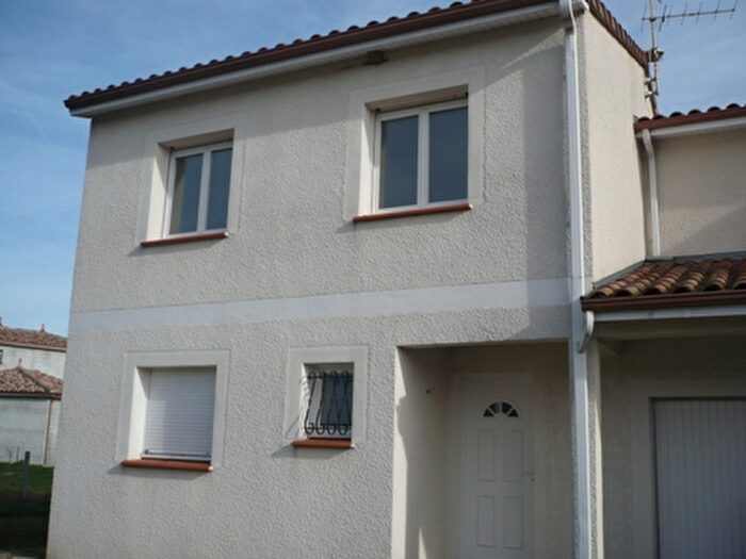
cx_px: 373
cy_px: 280
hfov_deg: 52.6
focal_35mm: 35
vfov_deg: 40.7
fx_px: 754
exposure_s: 1/250
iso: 100
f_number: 8
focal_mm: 5.8
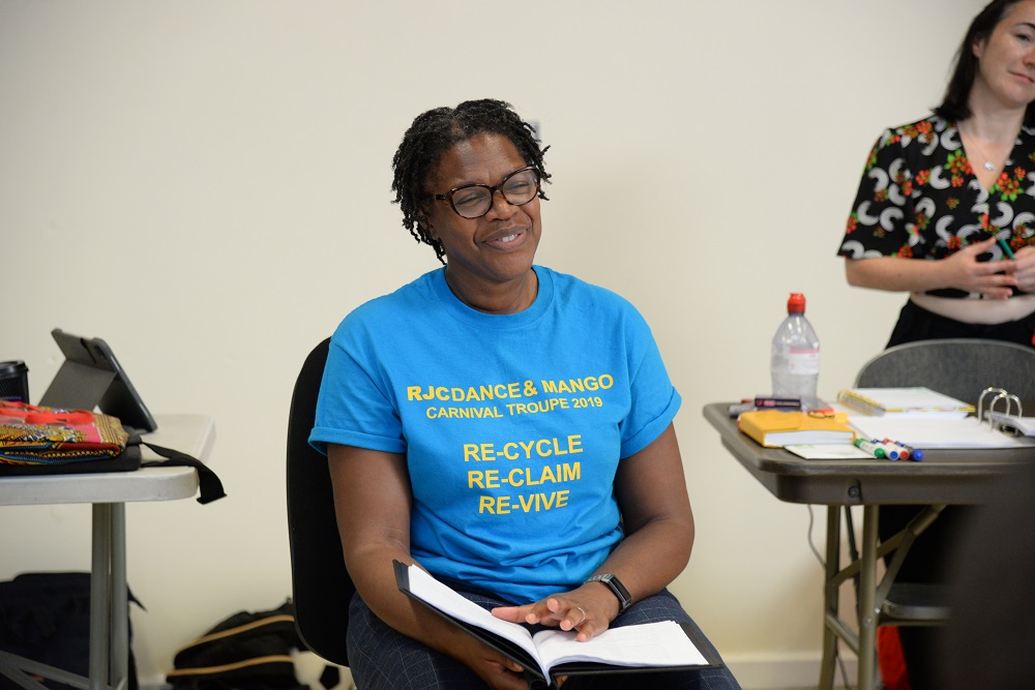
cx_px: 518
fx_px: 2875
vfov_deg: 13.7
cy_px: 345
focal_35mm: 100
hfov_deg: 20.4
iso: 2000
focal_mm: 100
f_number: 4.5
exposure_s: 1/160
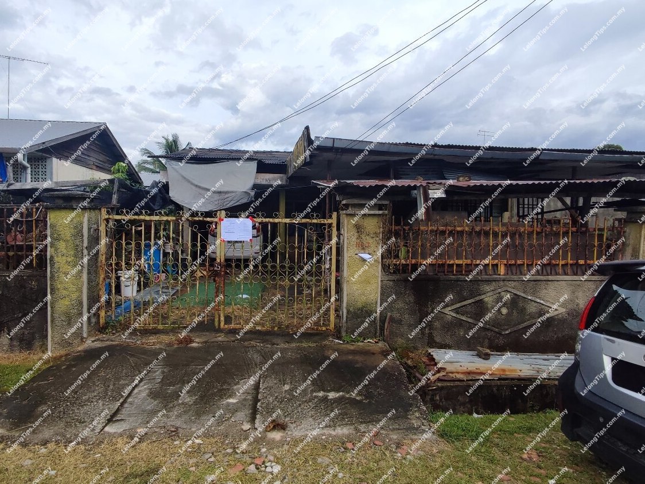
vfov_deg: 78.1
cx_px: 322
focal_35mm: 16
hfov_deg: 94.5
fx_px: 298
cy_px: 242
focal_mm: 1.65
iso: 50
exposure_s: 1/577
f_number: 2.2
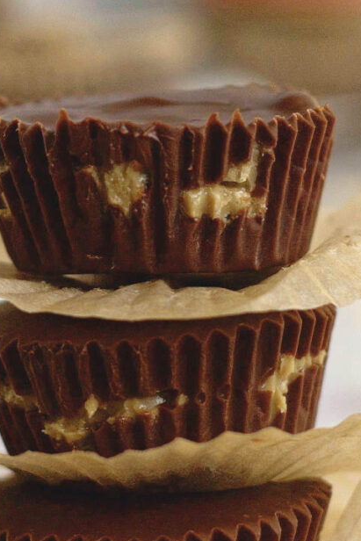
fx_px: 2811
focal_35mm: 187
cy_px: 69
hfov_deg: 7.3
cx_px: 72
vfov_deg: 10.9
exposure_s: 1/125
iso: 100
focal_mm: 50
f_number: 2.8
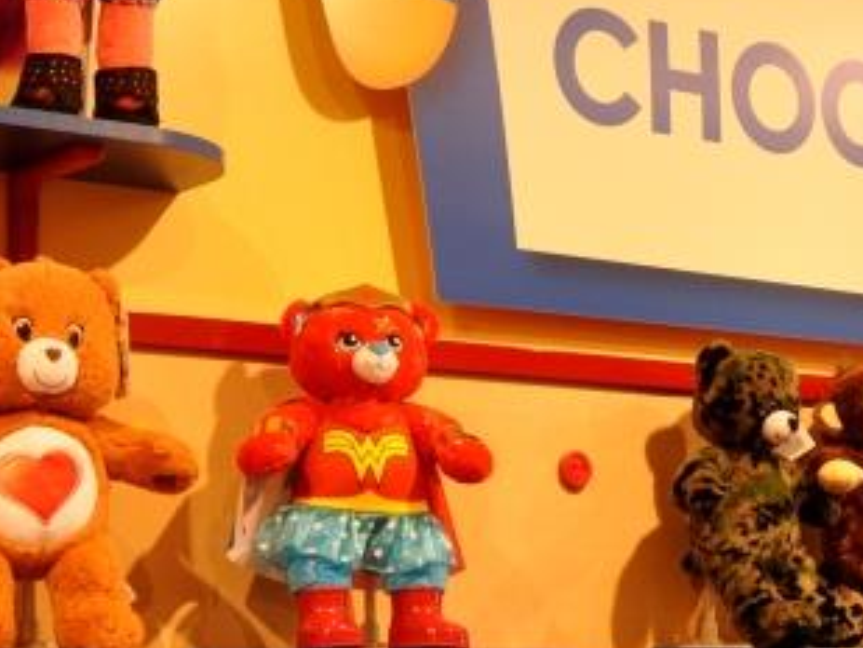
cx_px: 667
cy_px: 461
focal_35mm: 86
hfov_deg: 22.5
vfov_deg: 17.1
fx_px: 2145
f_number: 7.1
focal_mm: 18
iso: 500
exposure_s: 1/50
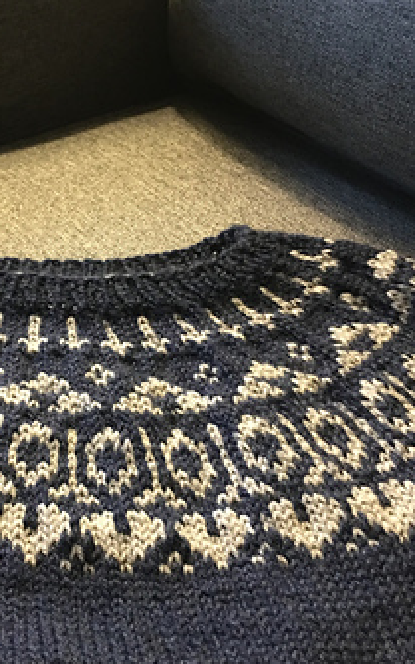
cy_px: 319
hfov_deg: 27.5
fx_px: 832
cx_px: 85
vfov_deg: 43.5
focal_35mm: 46
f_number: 2.2
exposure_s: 1/4
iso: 160
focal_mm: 4.15
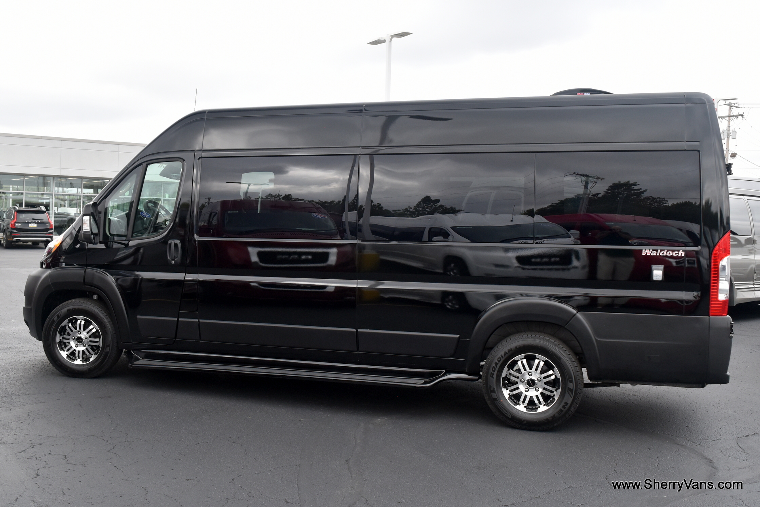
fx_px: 634
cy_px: 254
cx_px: 380
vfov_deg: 43.6
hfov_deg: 61.9
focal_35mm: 30
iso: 400
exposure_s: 1/160
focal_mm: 20
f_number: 6.3
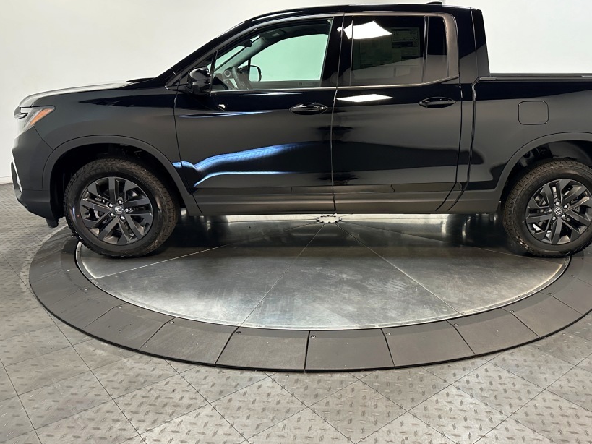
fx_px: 513
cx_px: 354
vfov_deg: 46.8
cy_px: 226
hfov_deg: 59.5
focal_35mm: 30
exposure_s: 1/60
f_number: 1.78
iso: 640
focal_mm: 6.86
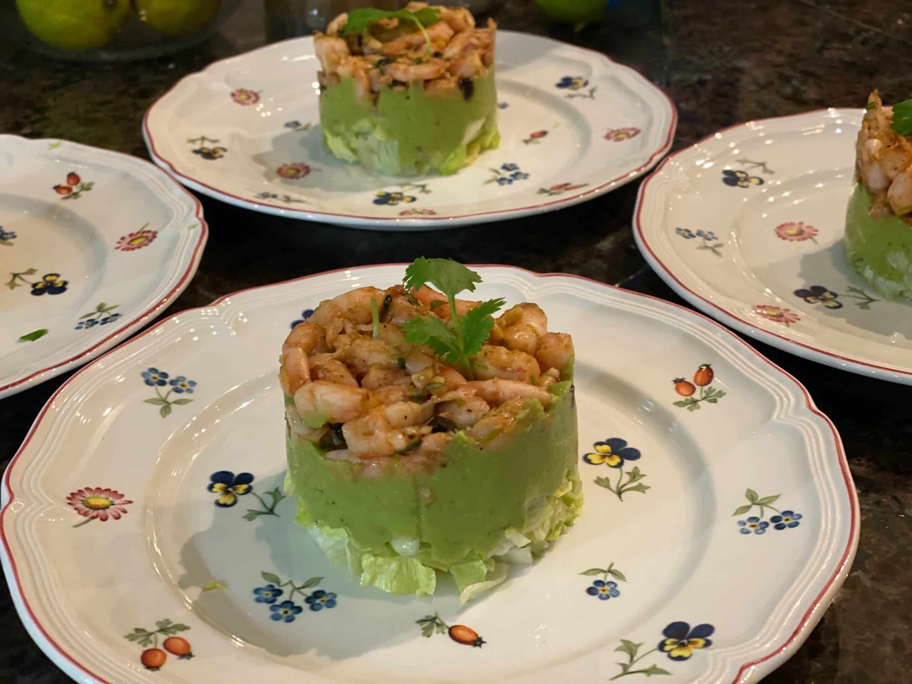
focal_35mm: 52
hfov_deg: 36.8
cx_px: 456
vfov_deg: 28.0
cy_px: 342
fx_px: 1370
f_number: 2
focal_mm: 6
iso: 250
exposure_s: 1/33
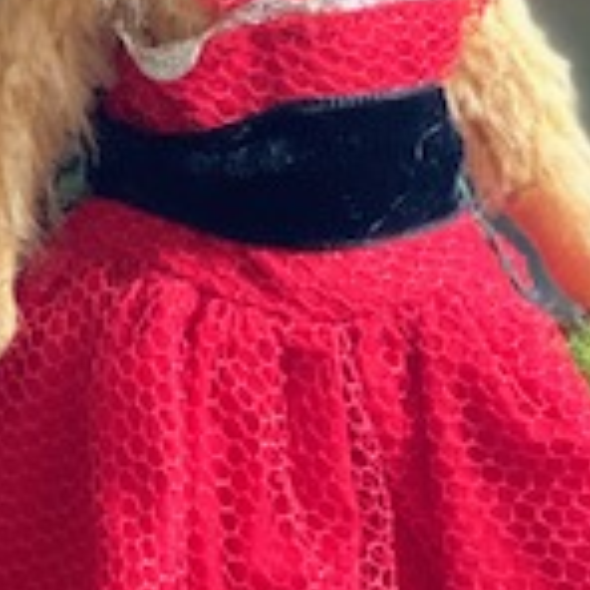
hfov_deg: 8.8
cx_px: 96
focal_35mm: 199
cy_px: -64
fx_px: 3837
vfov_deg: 8.7
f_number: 2
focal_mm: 6
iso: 160
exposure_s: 1/122
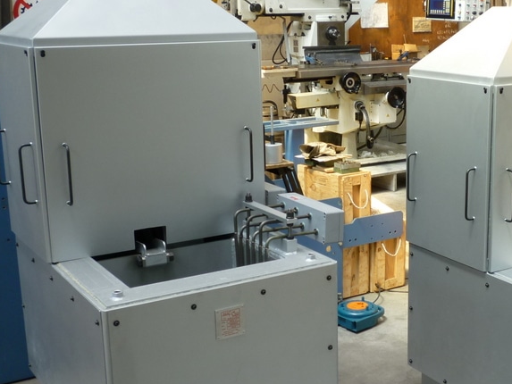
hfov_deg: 34.9
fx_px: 799
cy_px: 200
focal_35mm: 54
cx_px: 369
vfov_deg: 27.0
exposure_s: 1/80
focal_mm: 5.2
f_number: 3.3
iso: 80
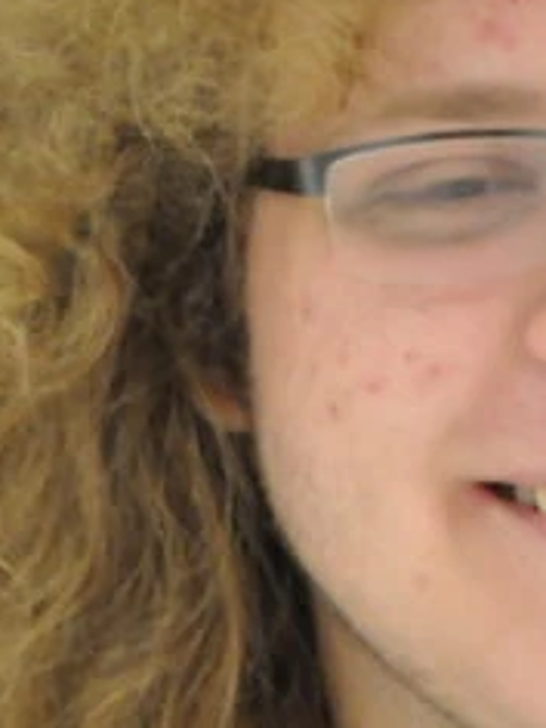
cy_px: 284
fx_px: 9211
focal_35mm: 438
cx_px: 645
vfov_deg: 4.5
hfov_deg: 3.4
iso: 2500
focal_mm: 70
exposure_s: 1/30
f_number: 5.3
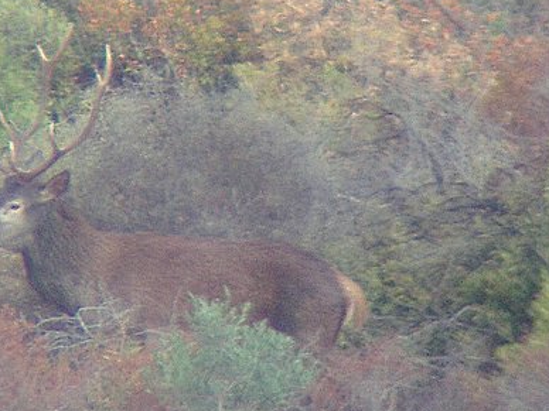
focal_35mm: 235
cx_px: 57
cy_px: 230
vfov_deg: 6.3
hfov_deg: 8.4
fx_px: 3727
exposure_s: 1/40
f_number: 5
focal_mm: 17.4
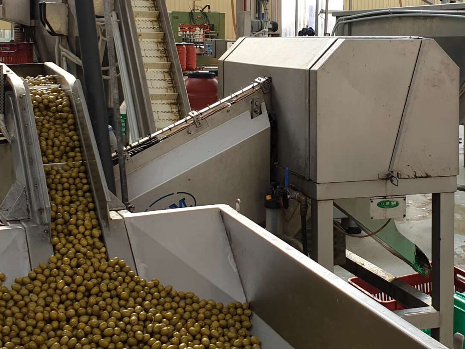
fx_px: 819
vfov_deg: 23.7
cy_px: 80
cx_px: 266
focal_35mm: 61
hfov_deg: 31.6
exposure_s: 1/100
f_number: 2.4
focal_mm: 4.3
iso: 50
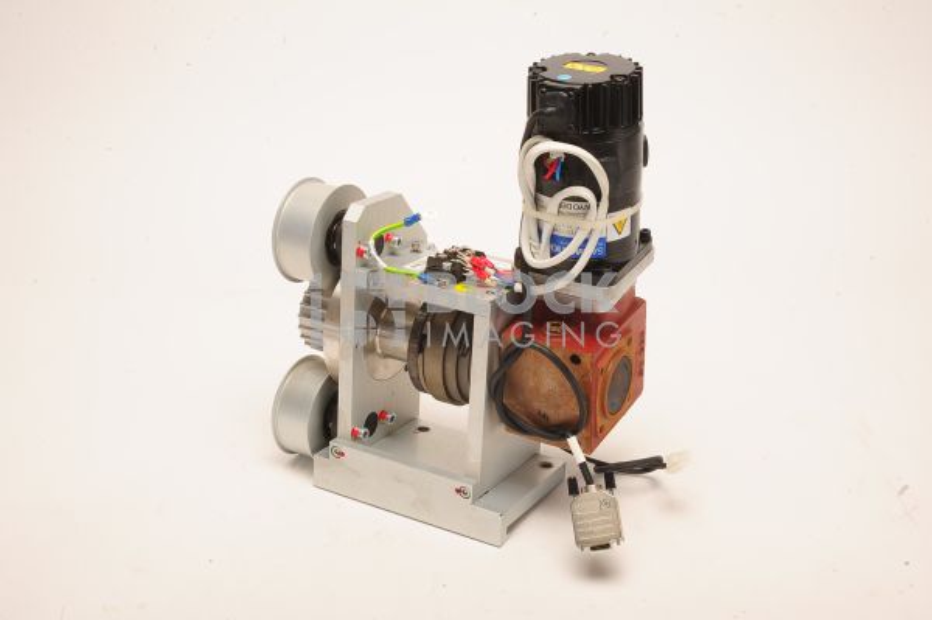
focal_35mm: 50
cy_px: 310
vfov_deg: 26.9
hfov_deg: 39.6
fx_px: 1293
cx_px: 466
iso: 320
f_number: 18
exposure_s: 1/160
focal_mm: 50
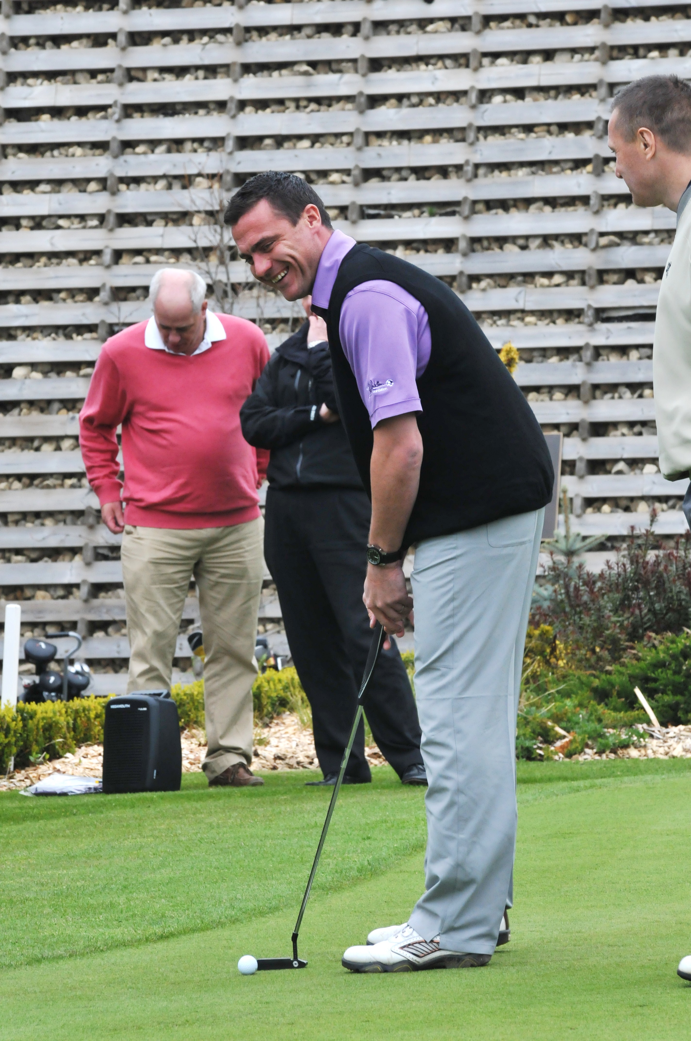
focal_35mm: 300
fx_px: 8659
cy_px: 520
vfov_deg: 6.9
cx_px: 346
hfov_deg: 4.6
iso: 800
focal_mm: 200
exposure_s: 1/200
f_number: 11
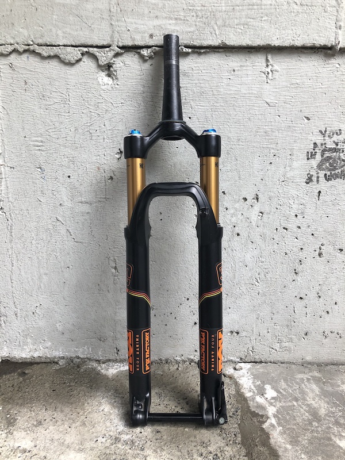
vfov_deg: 63.4
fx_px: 372
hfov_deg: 49.7
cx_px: 172
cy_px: 230
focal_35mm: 28
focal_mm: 3.99
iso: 20
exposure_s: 1/249
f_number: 1.8
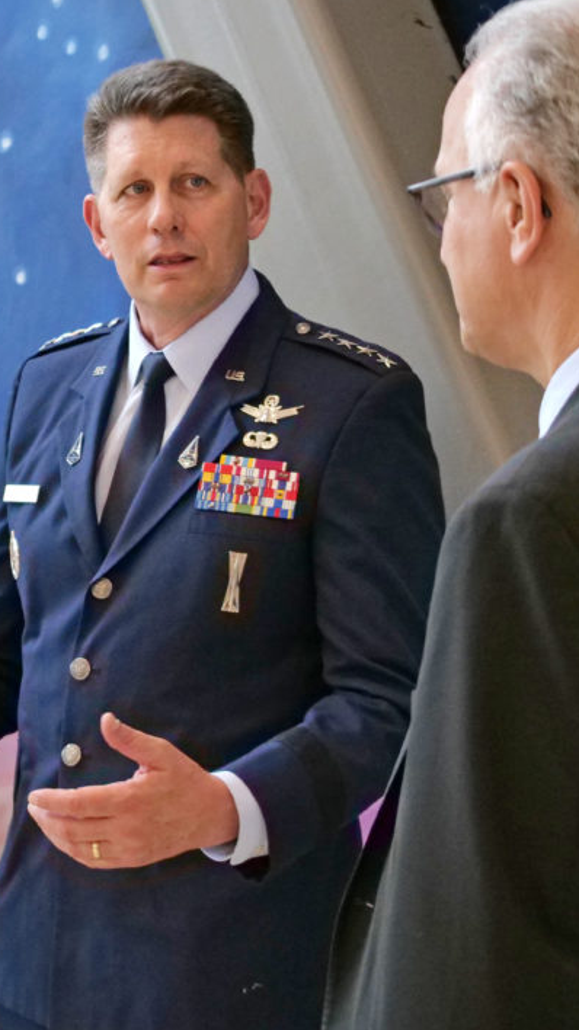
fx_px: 3195
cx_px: -38
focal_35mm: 117
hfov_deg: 10.2
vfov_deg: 18.3
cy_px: 530
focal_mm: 38
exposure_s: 1/320
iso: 2000
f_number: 2.8
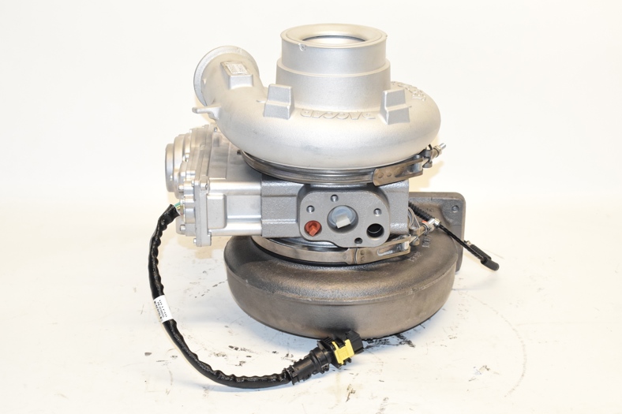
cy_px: 209
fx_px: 1054
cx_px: 309
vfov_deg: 22.3
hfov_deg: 32.9
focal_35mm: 61
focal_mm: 40
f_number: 10
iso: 3200
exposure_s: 1/200
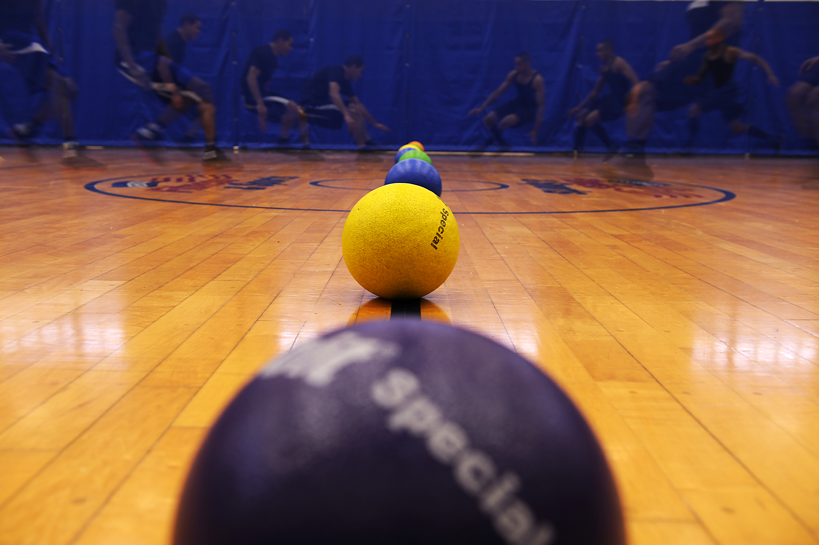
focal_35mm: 35
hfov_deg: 54.5
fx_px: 796
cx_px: 410
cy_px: 272
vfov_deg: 37.8
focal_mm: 35
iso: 800
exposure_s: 1/100
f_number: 4.5
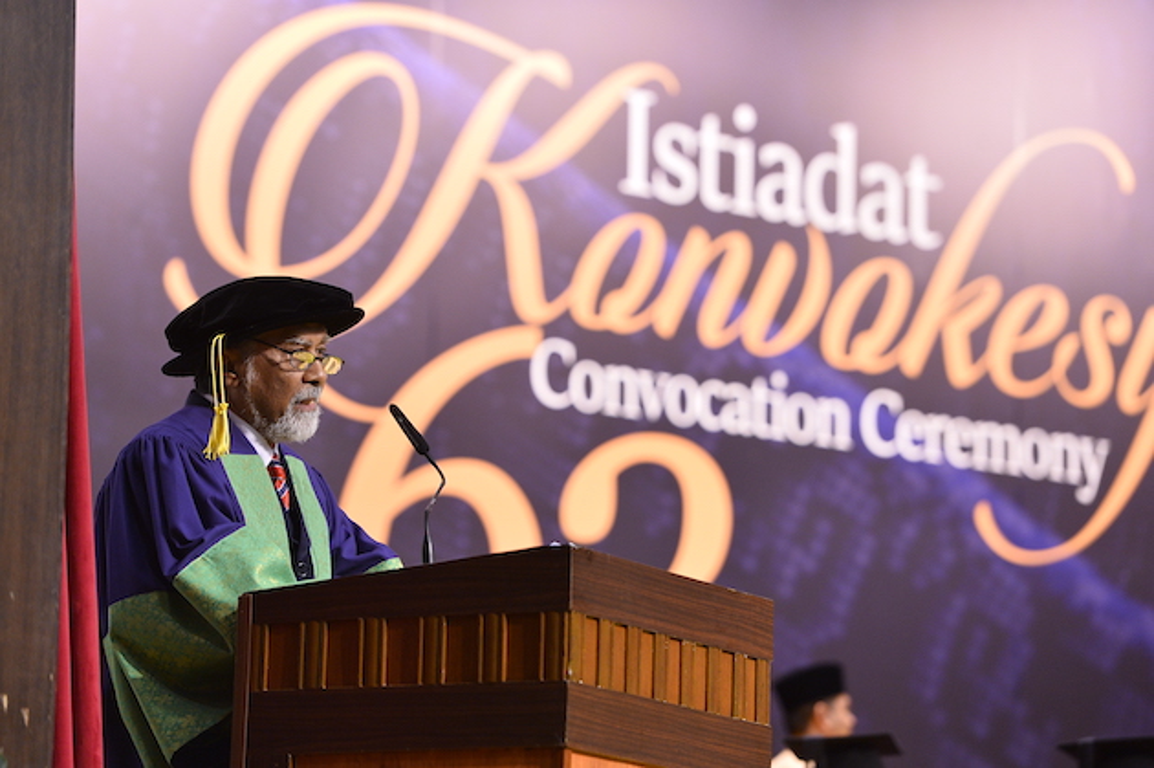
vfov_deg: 8.6
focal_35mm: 160
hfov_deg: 12.8
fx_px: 5125
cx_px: 577
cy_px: 384
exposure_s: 1/160
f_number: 4.5
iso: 1600
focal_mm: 160
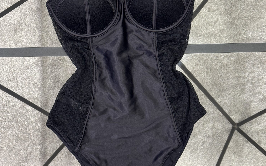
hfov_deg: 30.2
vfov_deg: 19.1
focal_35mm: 68
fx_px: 493
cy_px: 67
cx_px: 133
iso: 250
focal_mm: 6.76
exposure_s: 1/33
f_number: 1.78
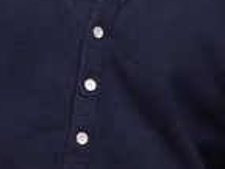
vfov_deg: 4.9
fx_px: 1950
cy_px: -95
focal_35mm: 300
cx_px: 289
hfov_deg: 6.6
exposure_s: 1/125
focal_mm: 35
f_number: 2.8
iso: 640
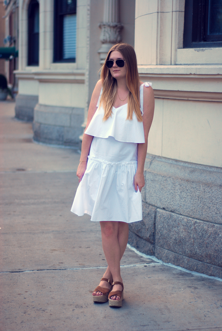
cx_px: 111
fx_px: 692
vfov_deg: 27.0
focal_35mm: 75
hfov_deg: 18.2
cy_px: 166
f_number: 2
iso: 125
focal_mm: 50
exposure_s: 1/320
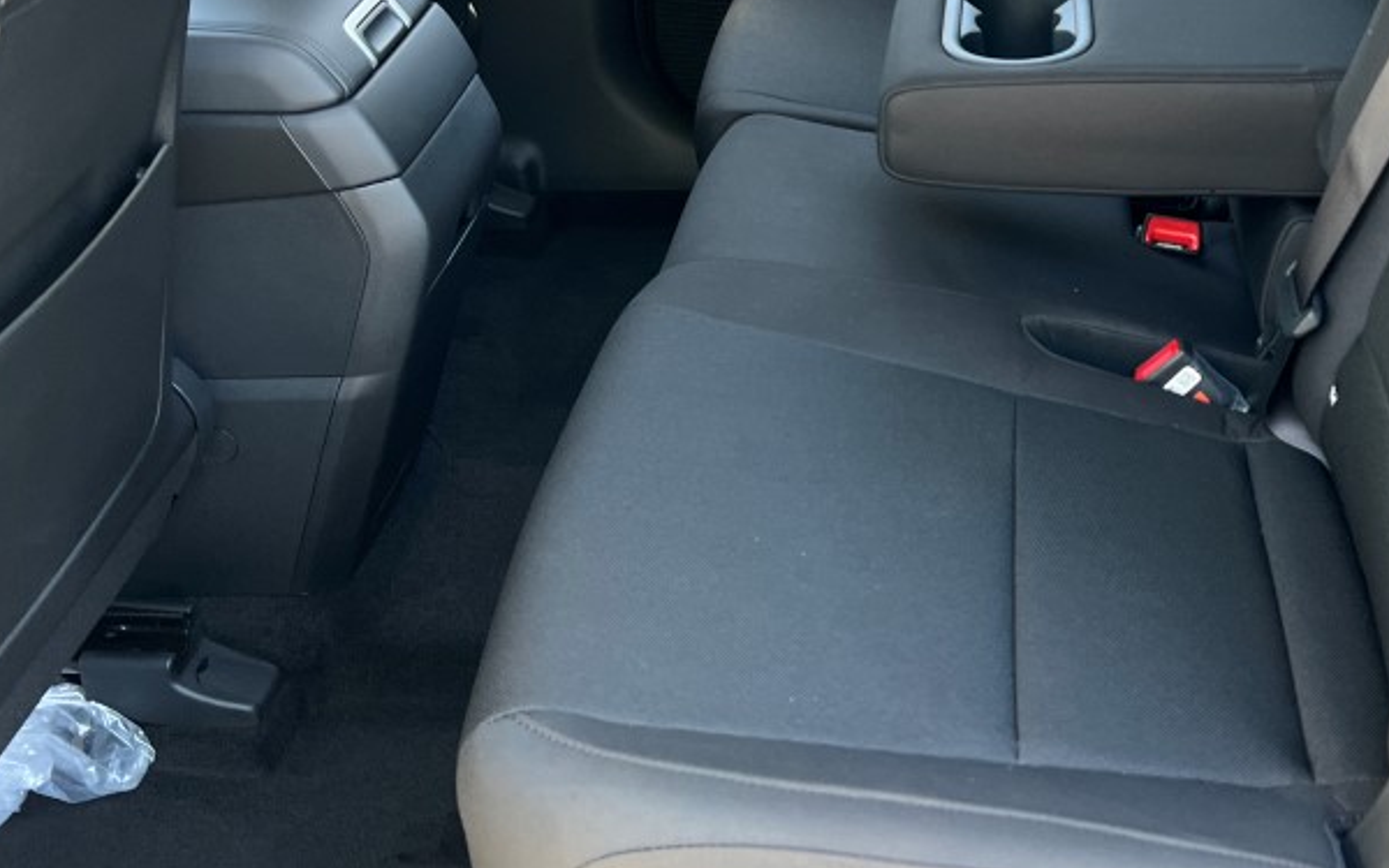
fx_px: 1779
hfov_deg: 41.1
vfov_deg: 27.1
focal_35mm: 47
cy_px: 222
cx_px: 1086
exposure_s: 1/121
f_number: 1.5
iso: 80
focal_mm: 5.7
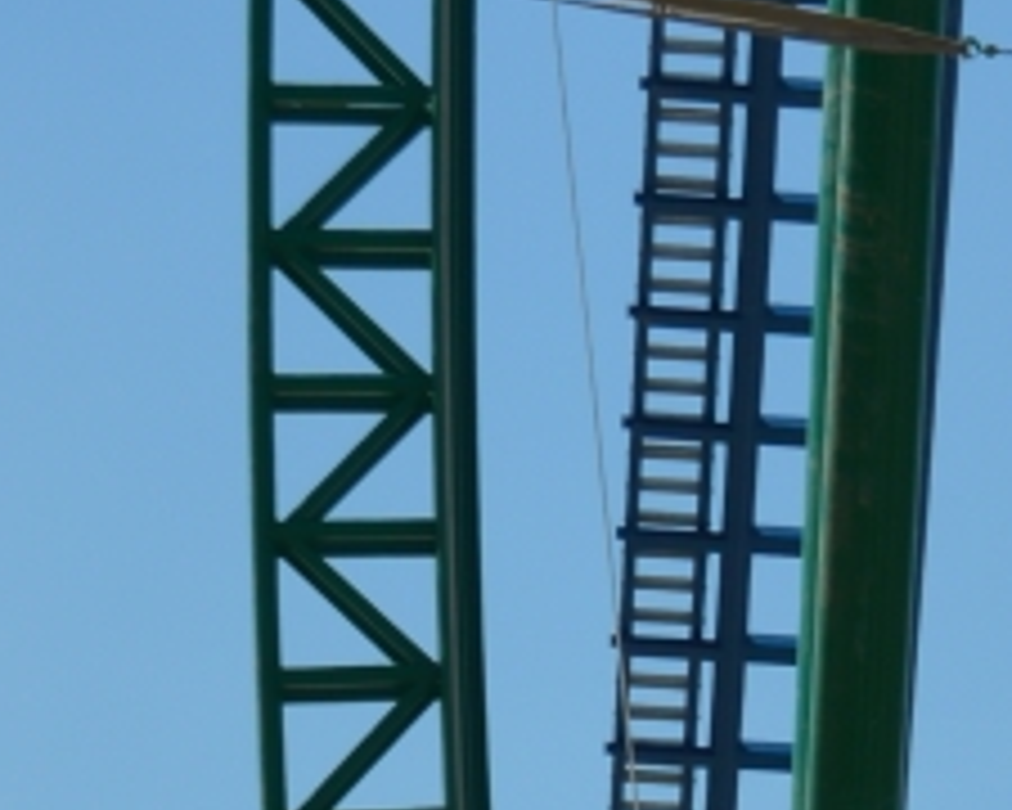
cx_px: 2762
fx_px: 13199
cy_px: 1816
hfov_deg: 4.3
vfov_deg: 3.5
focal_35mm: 441
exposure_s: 1/320
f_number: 9
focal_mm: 55
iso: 100
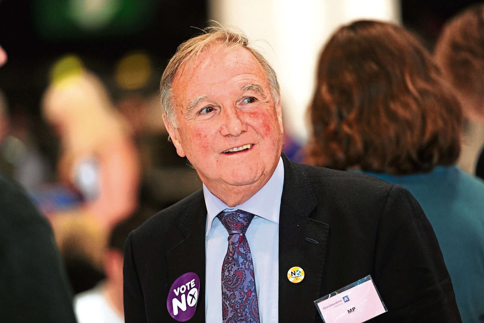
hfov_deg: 10.2
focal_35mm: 201
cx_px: 241
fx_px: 2703
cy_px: 161
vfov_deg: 6.8
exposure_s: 1/125
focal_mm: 200
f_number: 2.8
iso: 1600
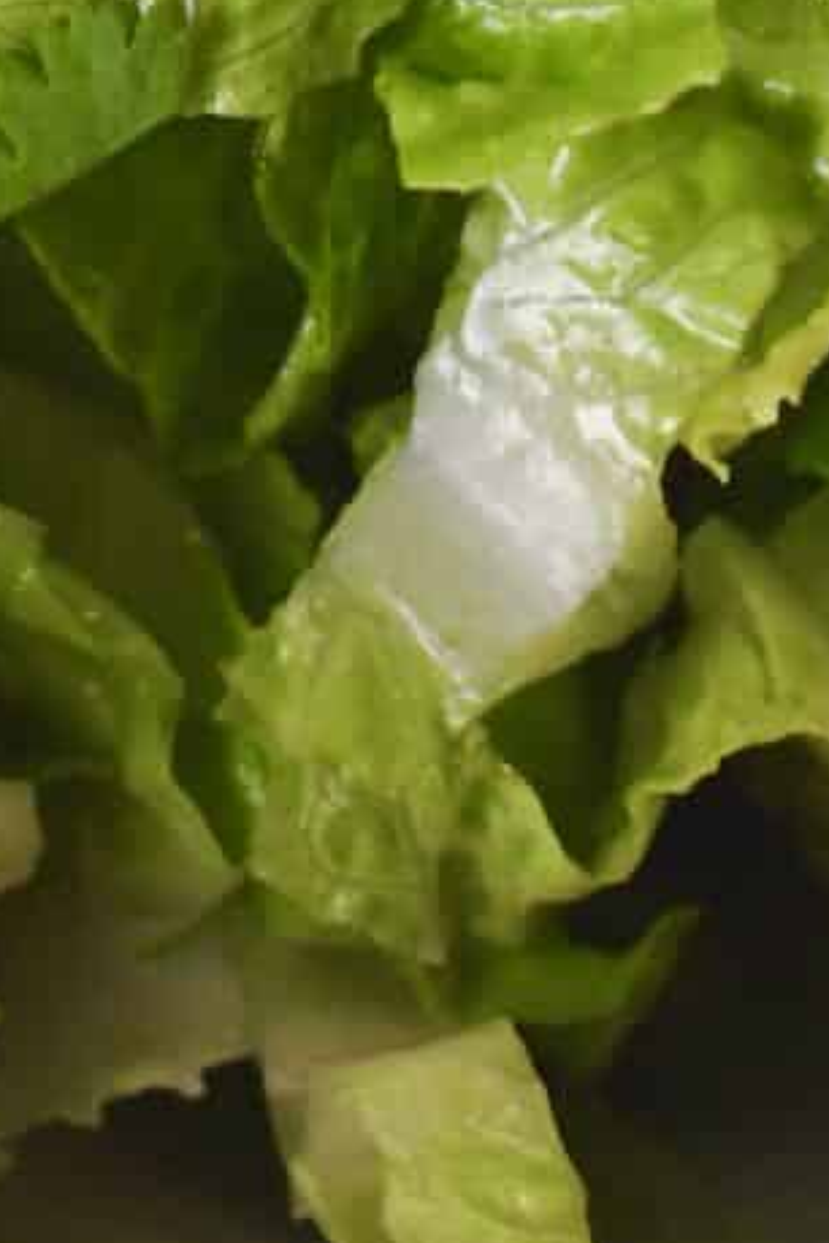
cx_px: -38
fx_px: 7046
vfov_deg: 9.7
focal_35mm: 204
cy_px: -742
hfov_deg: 6.7
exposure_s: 1/500
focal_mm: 35
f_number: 2.8
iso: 800
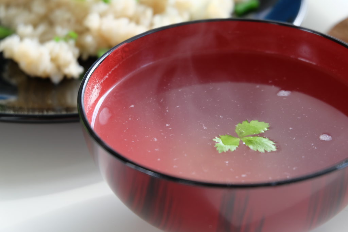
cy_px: 116
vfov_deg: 18.2
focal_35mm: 75
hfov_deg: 27.0
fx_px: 725
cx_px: 174
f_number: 5.6
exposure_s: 1/70
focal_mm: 50
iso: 400
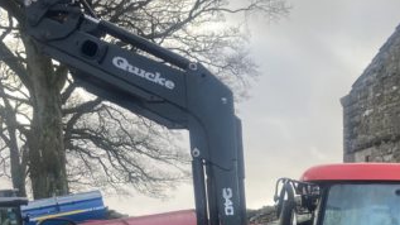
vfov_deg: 15.8
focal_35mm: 74
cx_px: 290
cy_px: 258
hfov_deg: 28.3
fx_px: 785
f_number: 1.8
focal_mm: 3.99
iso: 20
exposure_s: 1/185
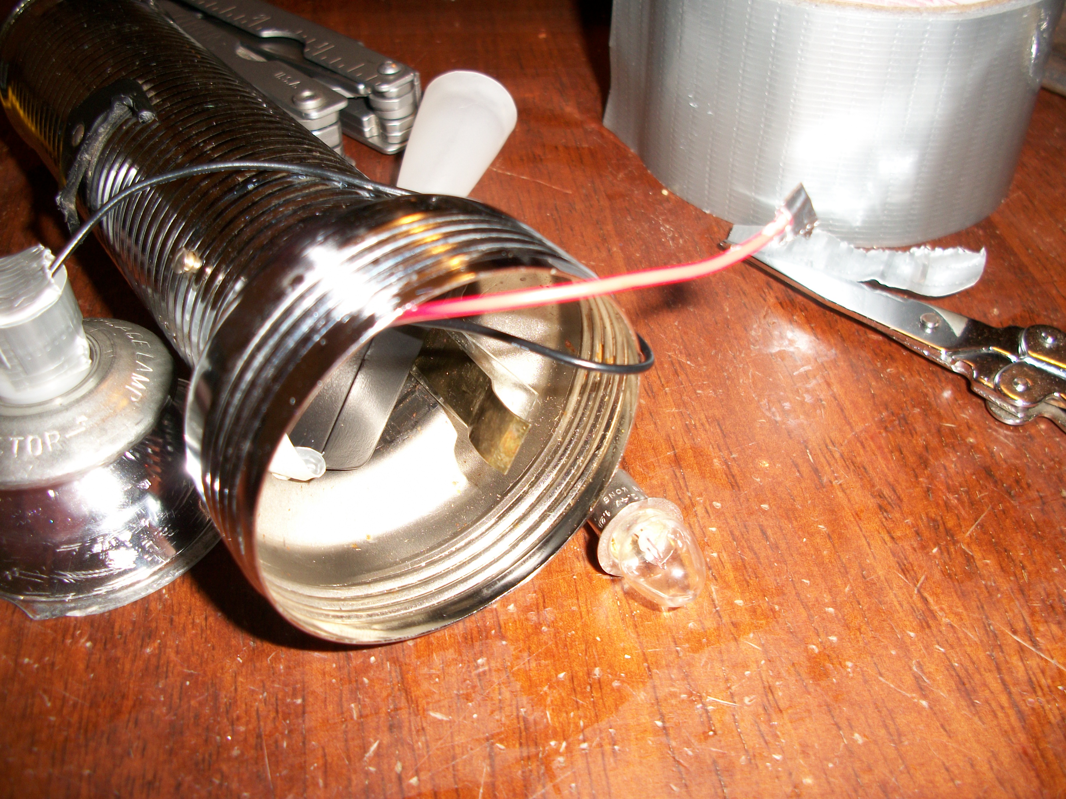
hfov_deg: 52.6
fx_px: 1078
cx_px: 533
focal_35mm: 35
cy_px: 400
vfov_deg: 40.7
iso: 80
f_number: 3.1
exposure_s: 1/30
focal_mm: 6.3
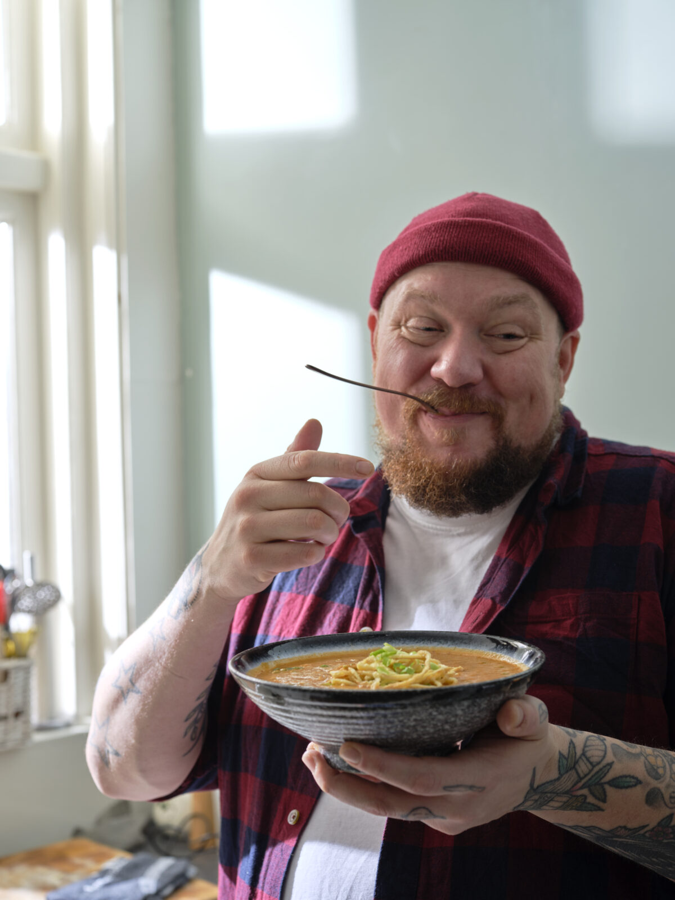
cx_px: 338
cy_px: 450
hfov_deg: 29.1
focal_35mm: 50
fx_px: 1300
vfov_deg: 38.2
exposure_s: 1/125
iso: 100
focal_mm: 63
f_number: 5.6
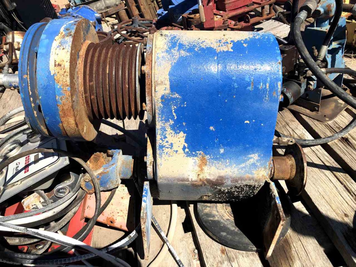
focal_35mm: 28
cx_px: 178
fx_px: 288
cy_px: 134
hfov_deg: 63.4
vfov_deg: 49.7
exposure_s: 1/2183
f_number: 1.8
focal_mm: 3.99
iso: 20
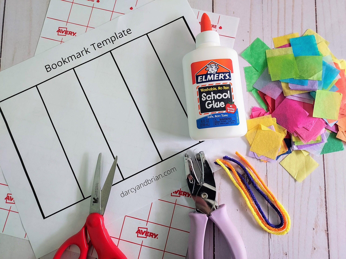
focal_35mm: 24
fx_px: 240
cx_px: 173
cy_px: 130
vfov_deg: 56.8
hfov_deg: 71.6
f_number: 1.8
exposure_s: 1/60
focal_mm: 4.6
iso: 50
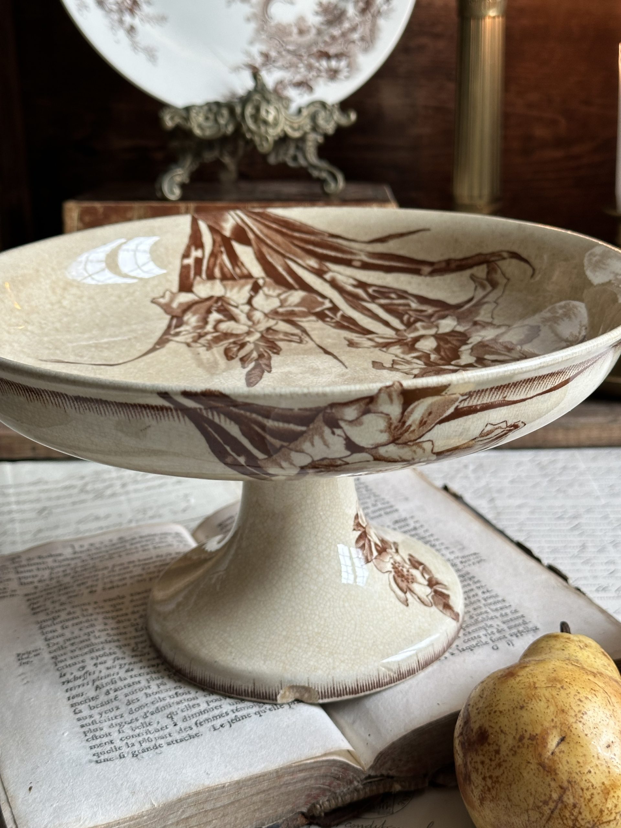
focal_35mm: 48
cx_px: 310
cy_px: 414
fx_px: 1148
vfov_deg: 39.7
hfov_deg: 30.3
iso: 80
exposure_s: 1/88
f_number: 1.78
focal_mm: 6.86
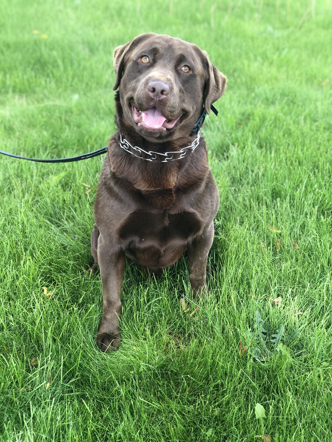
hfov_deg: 28.0
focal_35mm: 52
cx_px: 166
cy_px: 221
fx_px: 665
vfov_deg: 36.8
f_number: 2.4
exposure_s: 1/120
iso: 25
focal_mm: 6
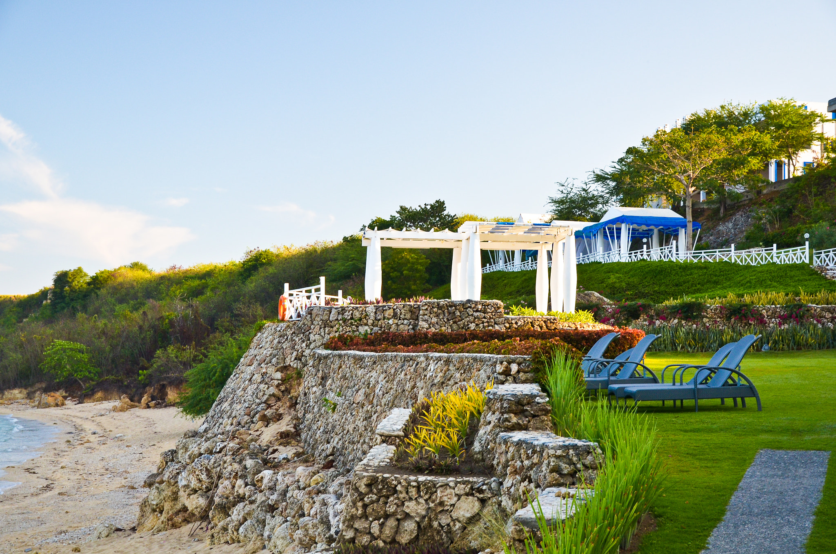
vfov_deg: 23.7
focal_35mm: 57
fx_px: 1321
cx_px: 418
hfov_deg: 35.1
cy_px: 277
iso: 500
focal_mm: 38
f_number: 5.6
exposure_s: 1/160
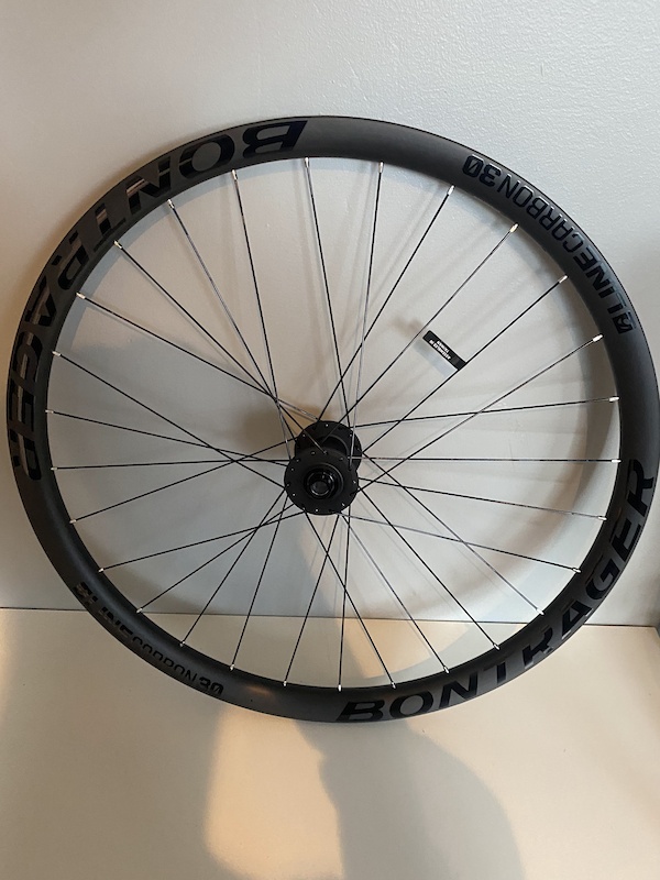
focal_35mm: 26
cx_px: 330
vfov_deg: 67.3
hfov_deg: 53.1
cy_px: 440
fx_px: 661
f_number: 1.8
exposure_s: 1/60
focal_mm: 4.25
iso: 320
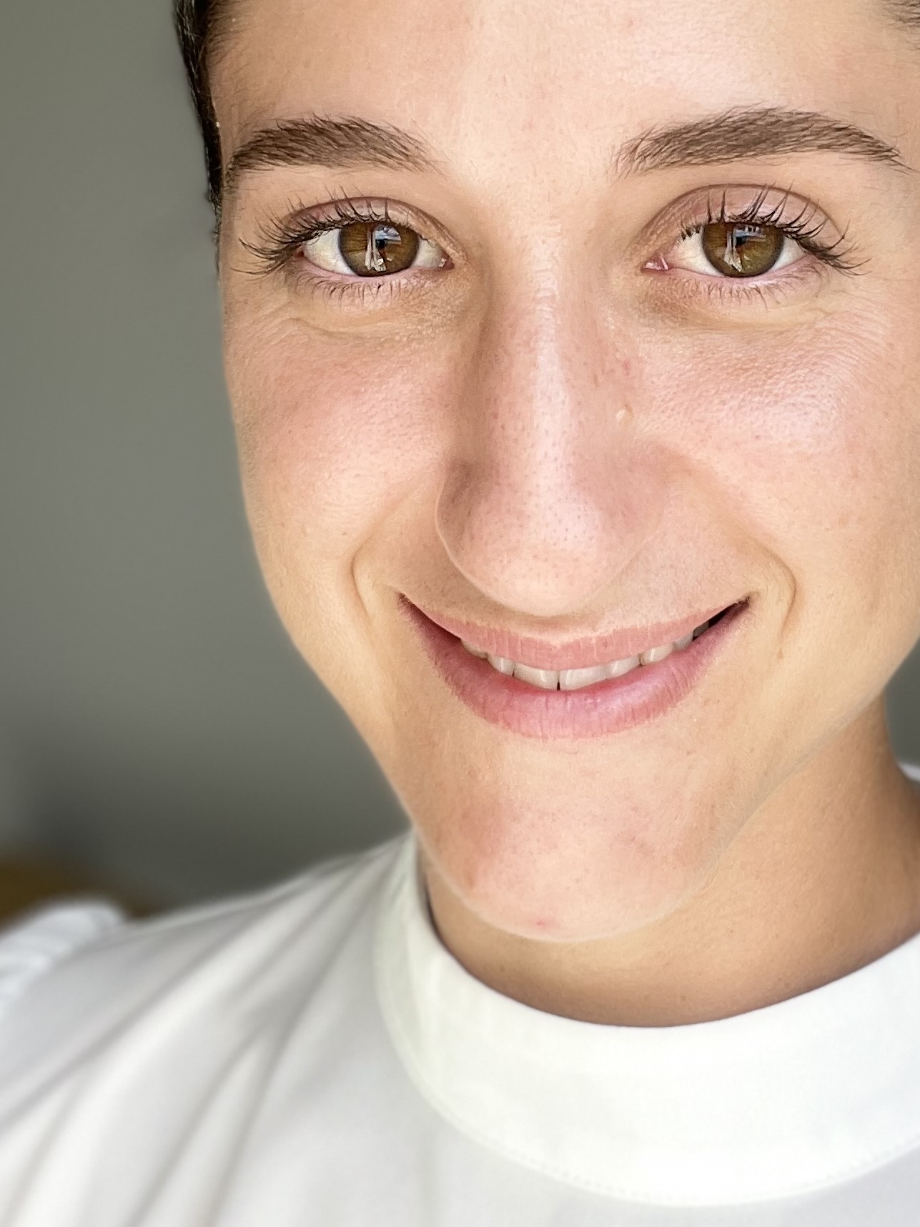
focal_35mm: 54
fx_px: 1914
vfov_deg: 35.0
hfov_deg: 26.9
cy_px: 362
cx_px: 588
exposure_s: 1/121
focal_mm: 2.71
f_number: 2.2
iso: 25
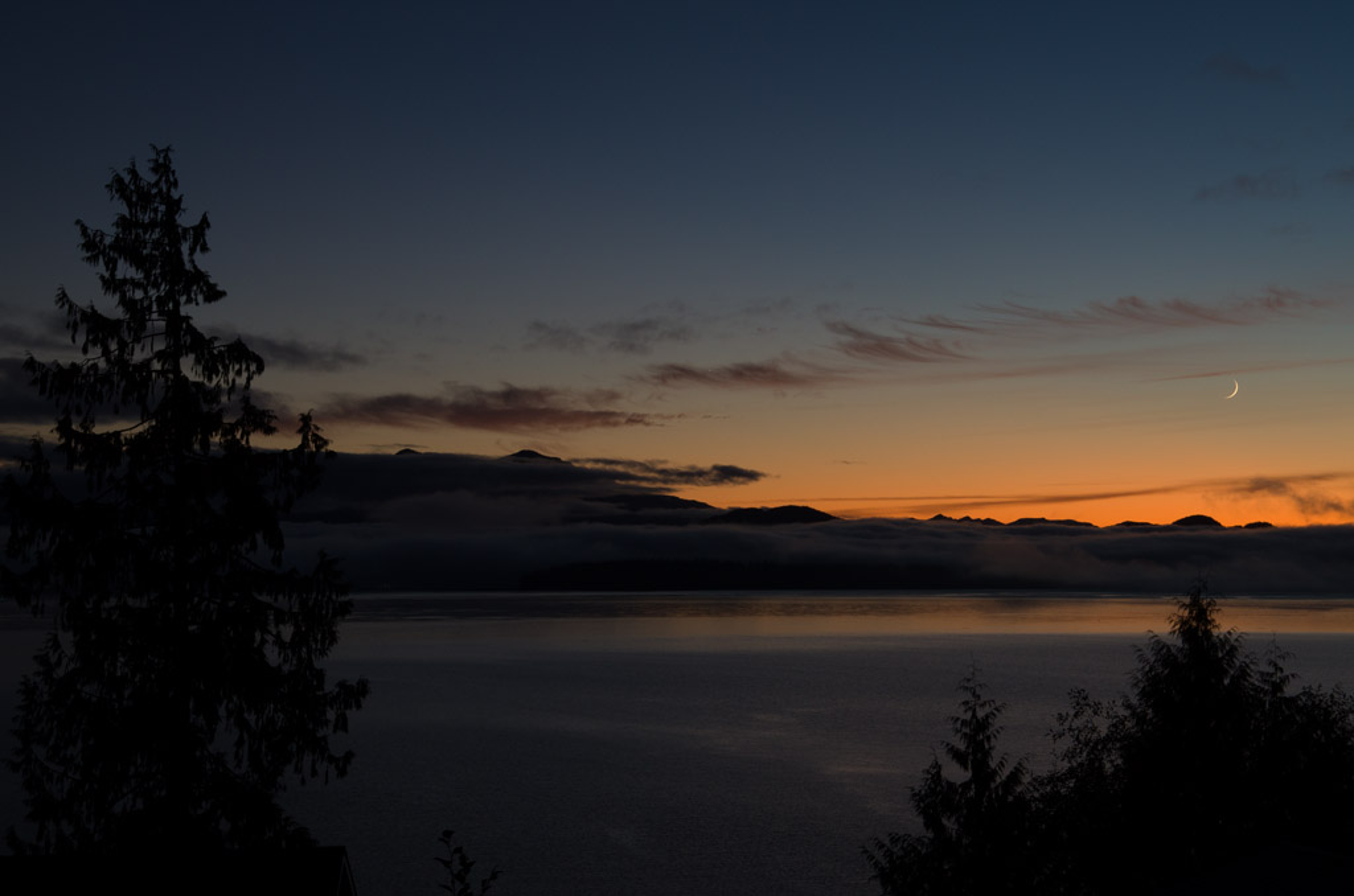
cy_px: 448
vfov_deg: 22.5
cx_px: 677
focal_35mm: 60
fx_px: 2252
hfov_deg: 33.5
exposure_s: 1
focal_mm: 40
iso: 200
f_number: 13
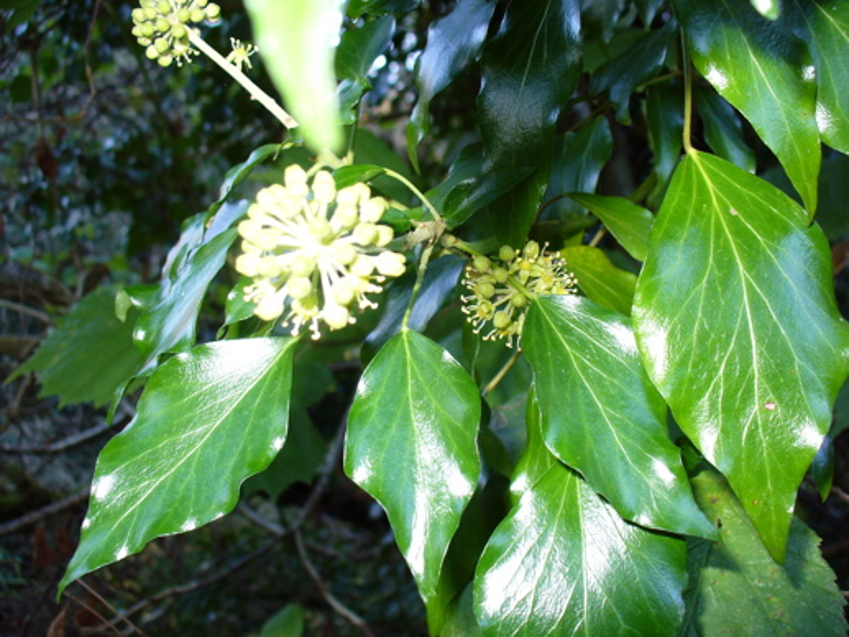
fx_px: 908
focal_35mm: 37
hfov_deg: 50.1
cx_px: 424
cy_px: 318
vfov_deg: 38.7
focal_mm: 6.1
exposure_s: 1/30
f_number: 2.8
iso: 80
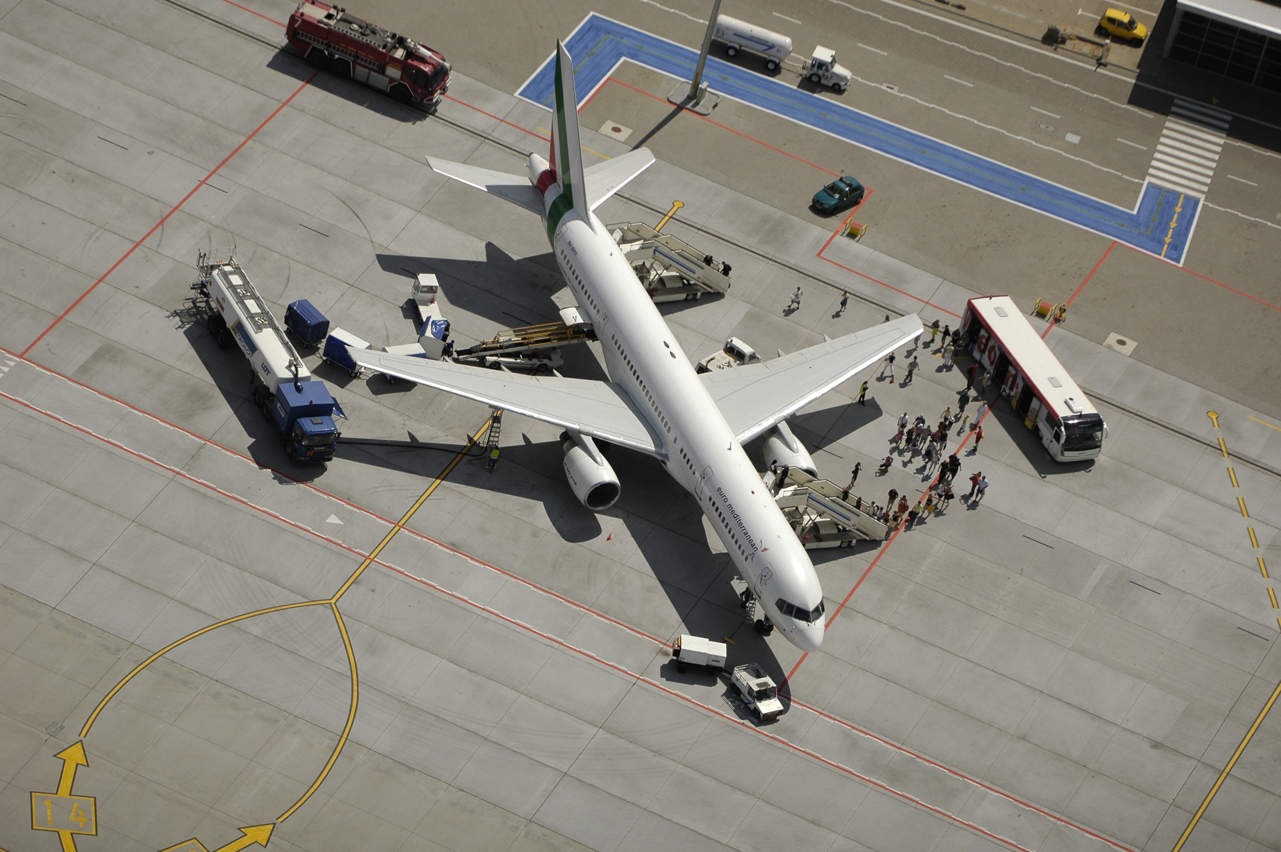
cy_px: 426
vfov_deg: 7.3
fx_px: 6666
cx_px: 640
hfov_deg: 11.0
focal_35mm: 188
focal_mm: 125
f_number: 2.8
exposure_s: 1/8000
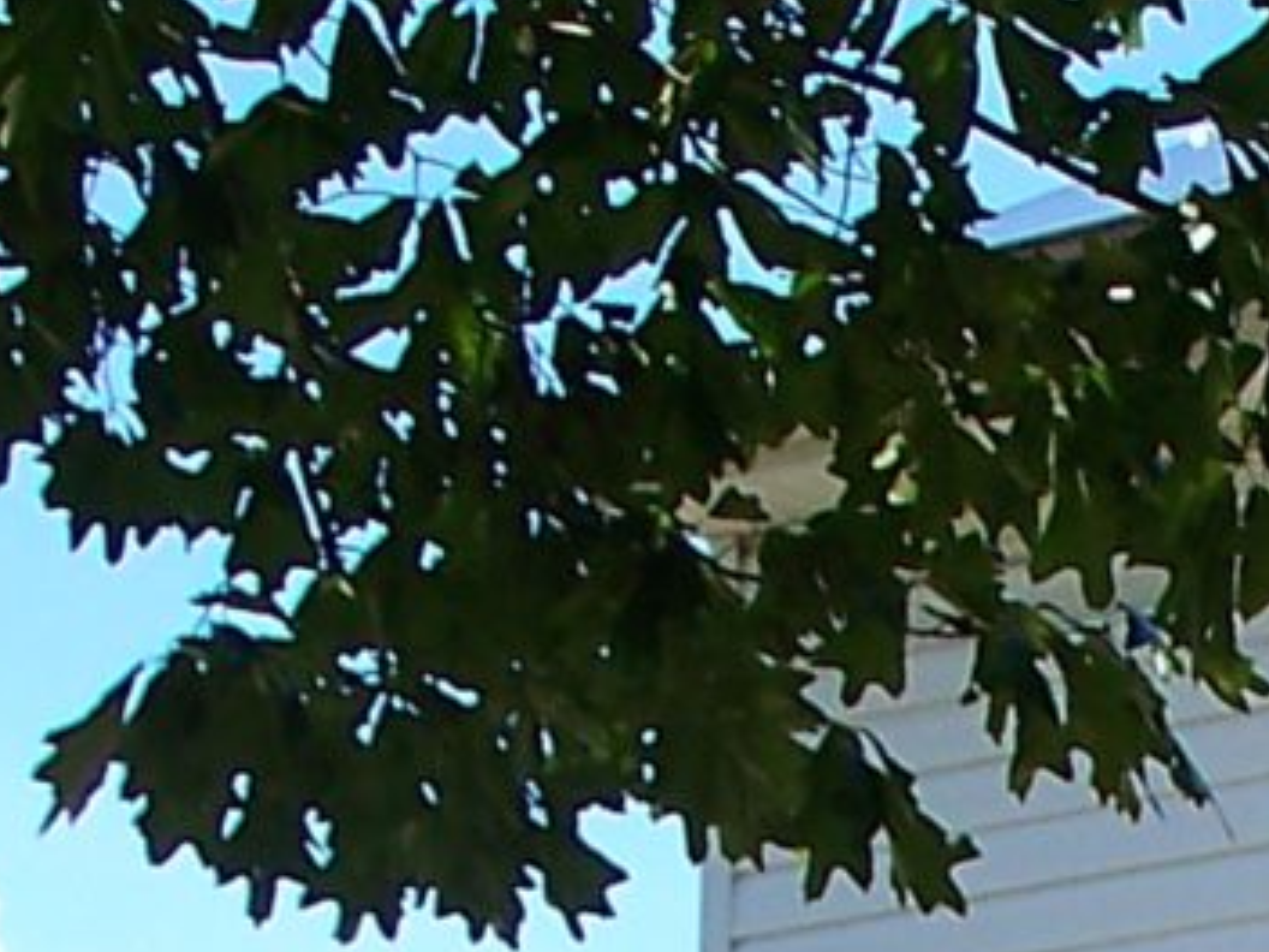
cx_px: 2145
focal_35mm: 262
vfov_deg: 5.4
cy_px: 2459
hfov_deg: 7.4
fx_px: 9605
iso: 64
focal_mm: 7.54
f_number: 2.8
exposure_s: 1/320
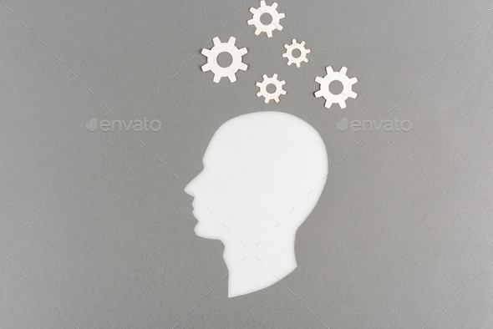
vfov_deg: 27.0
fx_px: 685
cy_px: 164
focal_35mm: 50
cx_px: 246
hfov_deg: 39.6
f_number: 6.3
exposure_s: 1/160
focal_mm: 50
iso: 100
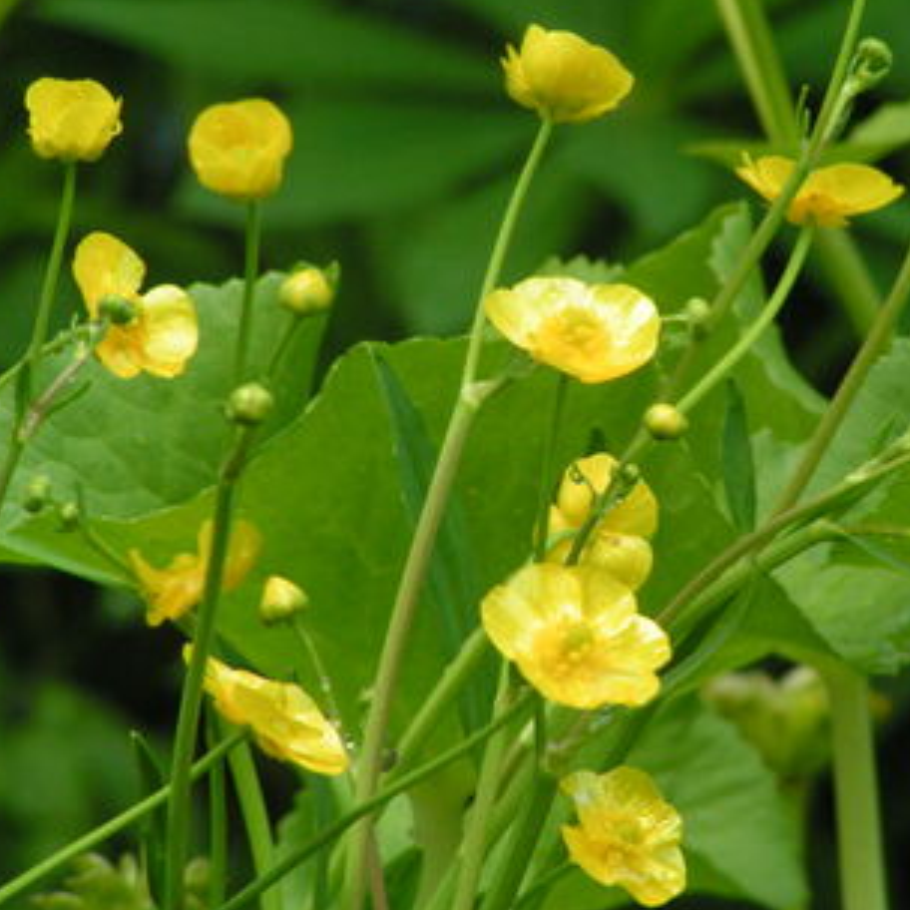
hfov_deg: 3.6
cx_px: 579
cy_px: 459
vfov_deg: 3.6
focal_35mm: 493
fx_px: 14663
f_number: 6.3
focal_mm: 58
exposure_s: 1/160
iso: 200
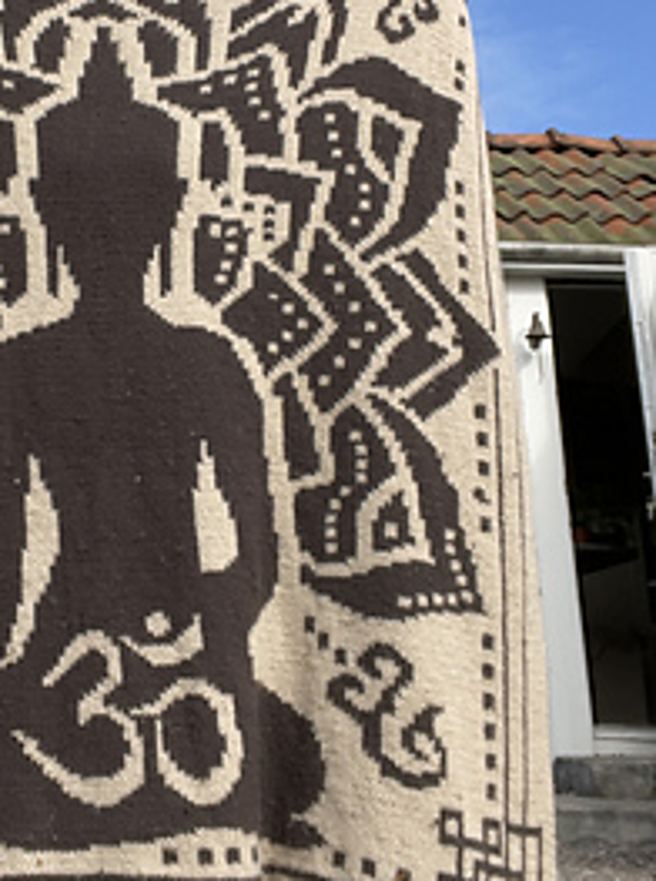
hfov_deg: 25.0
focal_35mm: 57
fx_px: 1446
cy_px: 265
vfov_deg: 33.4
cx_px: 112
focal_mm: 2.71
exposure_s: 1/1058
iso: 25
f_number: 2.2
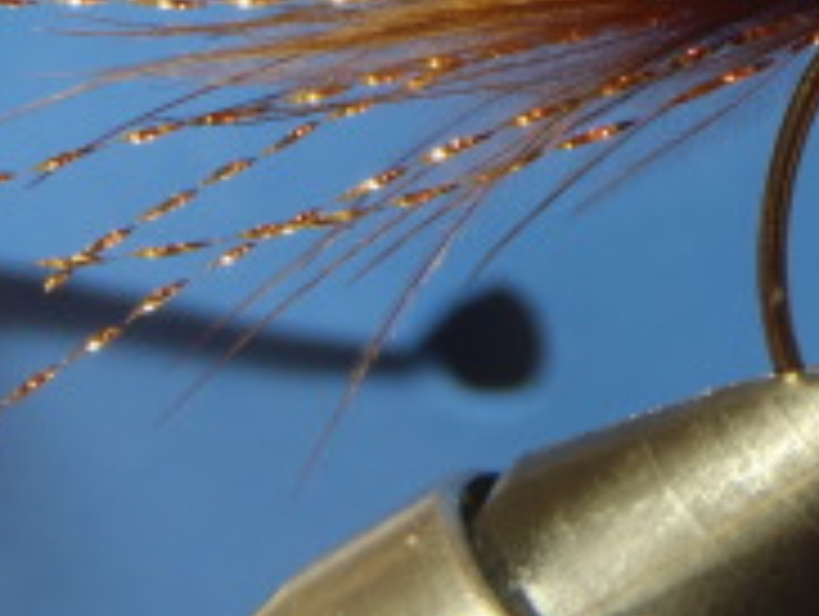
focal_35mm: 130
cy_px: 0
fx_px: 3080
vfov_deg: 11.3
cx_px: 1089
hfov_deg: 14.5
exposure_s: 1/2.5
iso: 80
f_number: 4.7
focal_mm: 6.6
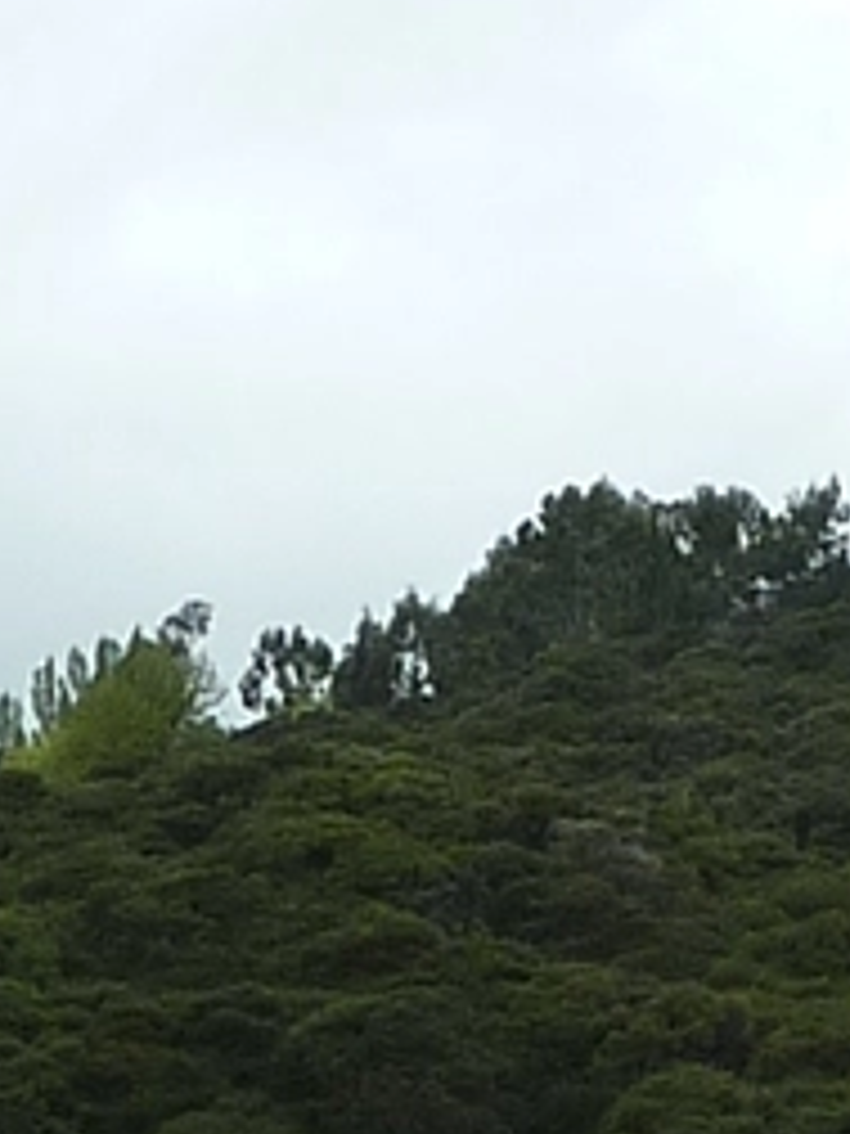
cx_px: 652
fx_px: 6319
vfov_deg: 9.9
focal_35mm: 193
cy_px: 1710
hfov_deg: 7.7
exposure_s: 1/320
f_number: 4
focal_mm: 4.1
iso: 125
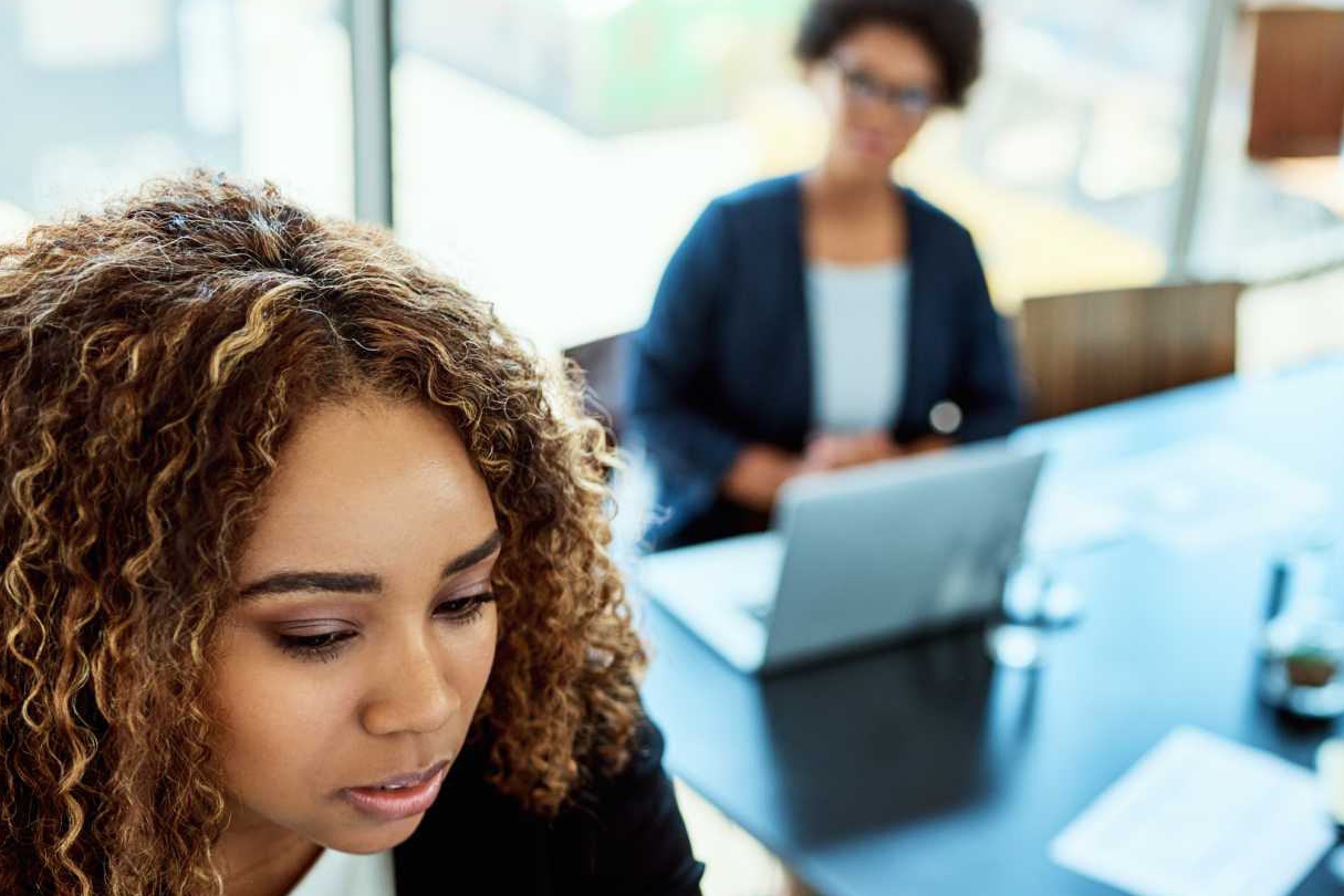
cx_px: 1112
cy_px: 675
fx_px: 2202
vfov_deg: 22.8
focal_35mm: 59
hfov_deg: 32.8
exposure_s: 1/400
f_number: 2.2
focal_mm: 35
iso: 125
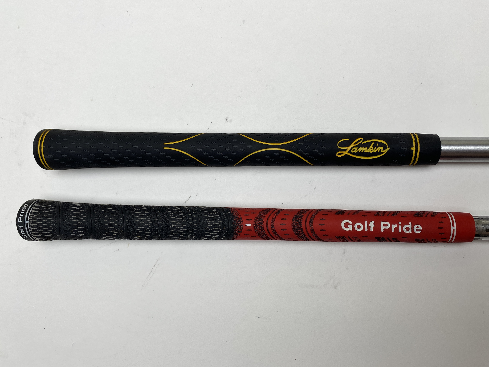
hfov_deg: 67.3
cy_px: 184
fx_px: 367
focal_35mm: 26
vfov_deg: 53.1
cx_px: 244
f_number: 1.8
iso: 32
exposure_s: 1/431
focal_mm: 4.25
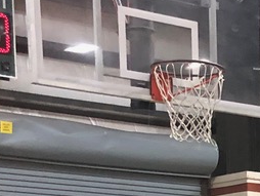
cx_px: 428
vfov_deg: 9.4
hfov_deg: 13.0
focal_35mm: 141
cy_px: 478
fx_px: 1060
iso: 100
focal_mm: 4
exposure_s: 1/13
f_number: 1.8
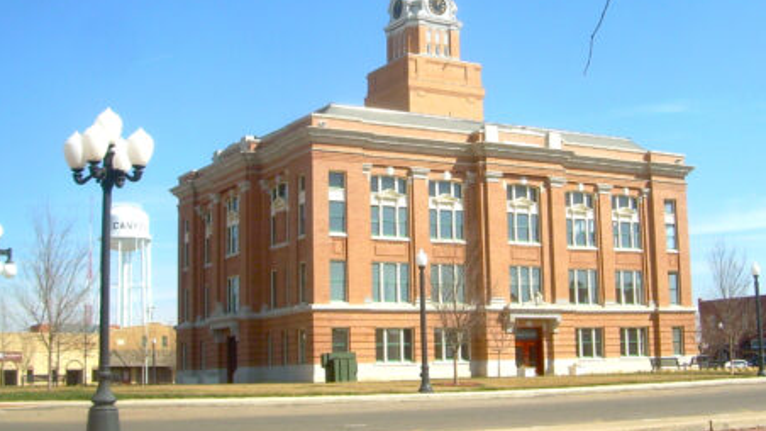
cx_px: 437
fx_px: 1117
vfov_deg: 21.7
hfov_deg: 37.8
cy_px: 141
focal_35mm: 55
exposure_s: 1/458
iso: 50
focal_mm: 6.3
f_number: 4.6
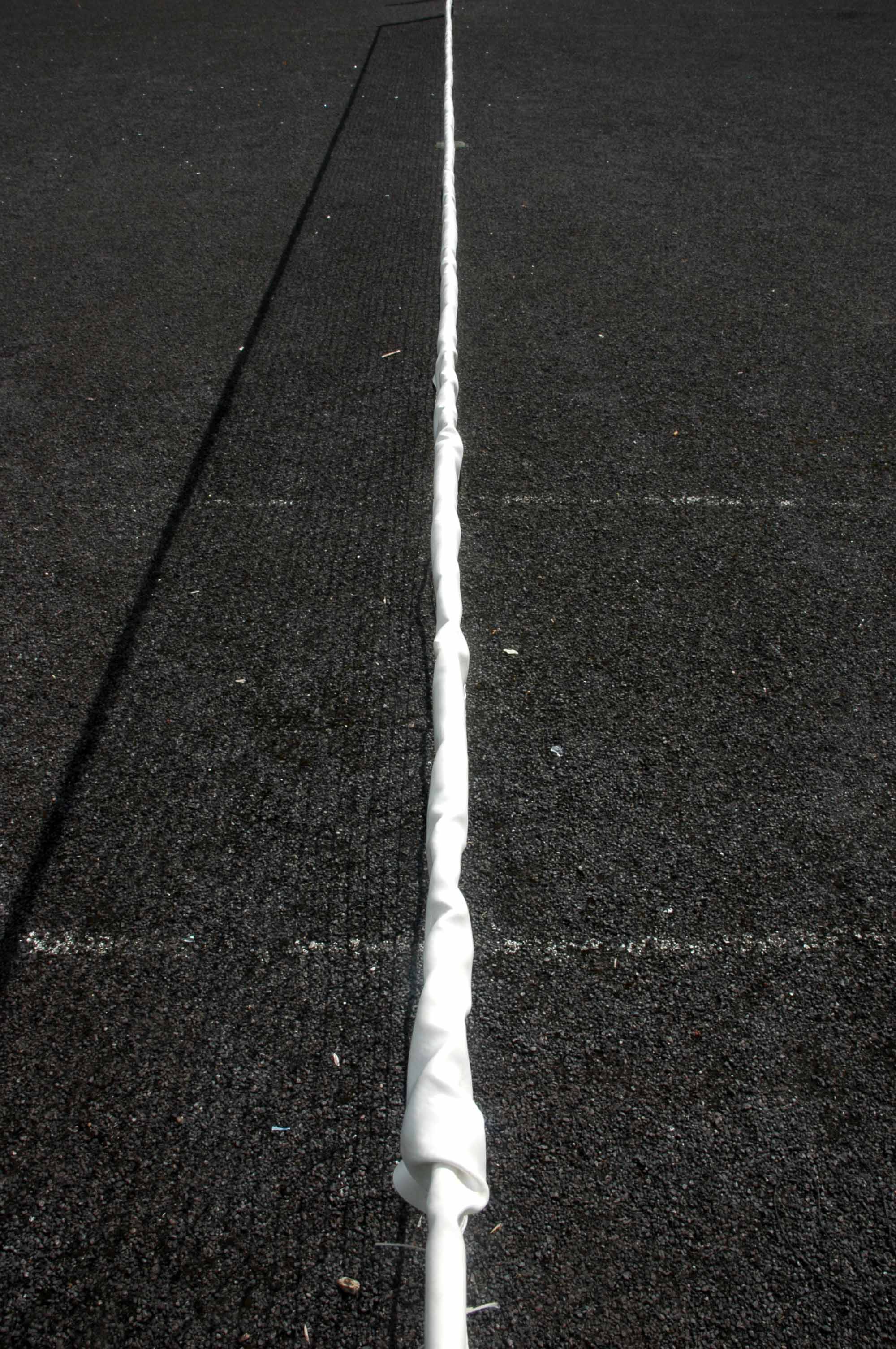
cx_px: 448
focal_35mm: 27
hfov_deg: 47.8
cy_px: 674
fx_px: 1010
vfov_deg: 67.4
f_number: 18
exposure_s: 1/60
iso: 200
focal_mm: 18
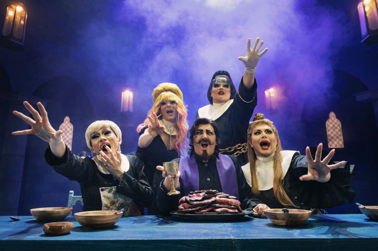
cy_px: 126
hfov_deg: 73.8
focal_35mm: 24
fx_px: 252
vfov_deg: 53.1
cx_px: 189
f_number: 3.5
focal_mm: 24
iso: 1250
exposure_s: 1/125
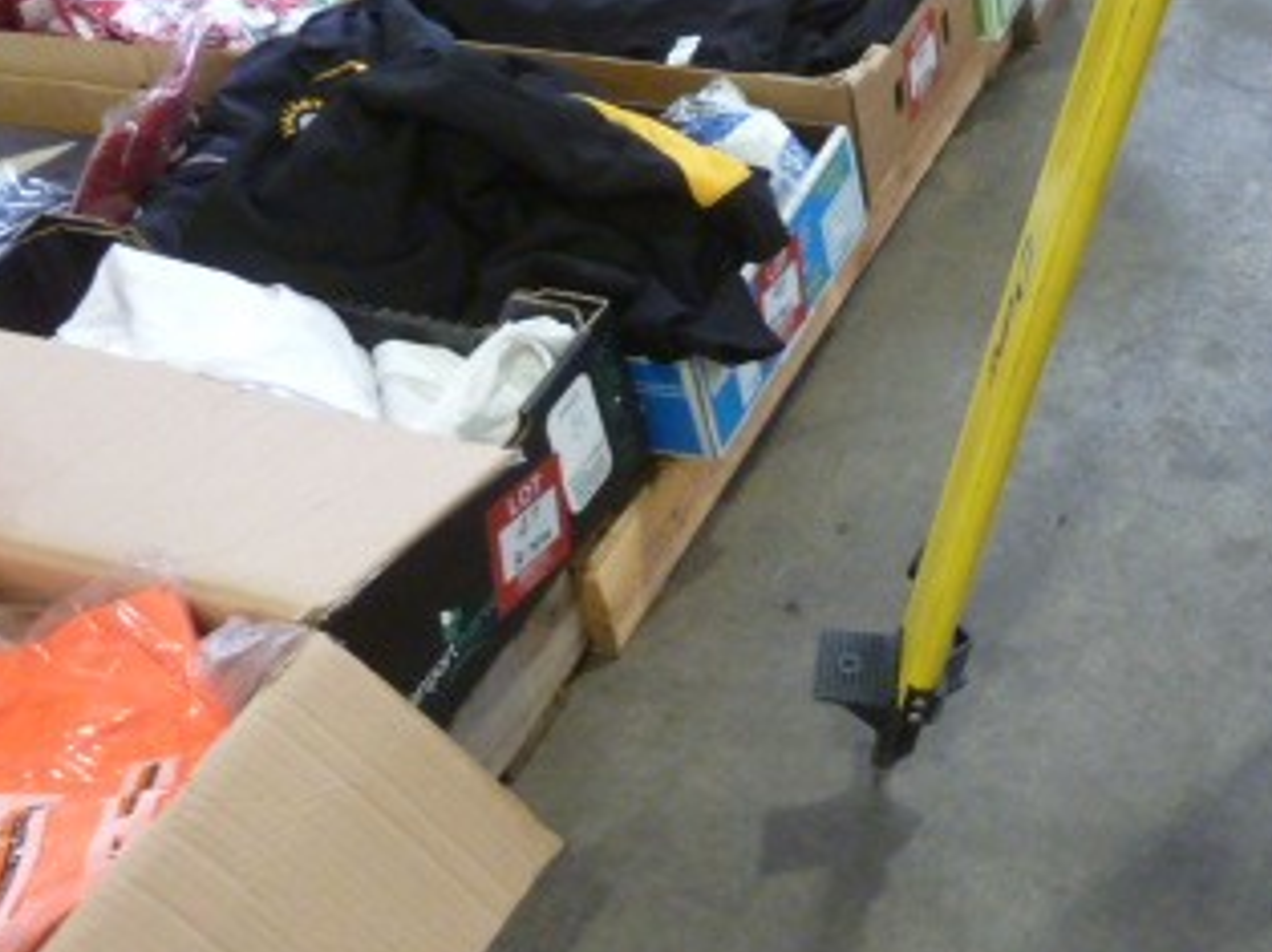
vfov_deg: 28.2
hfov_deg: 34.2
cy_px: 251
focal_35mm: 51
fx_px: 1873
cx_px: 1268
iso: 400
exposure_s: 1/20
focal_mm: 4.1
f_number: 3.3
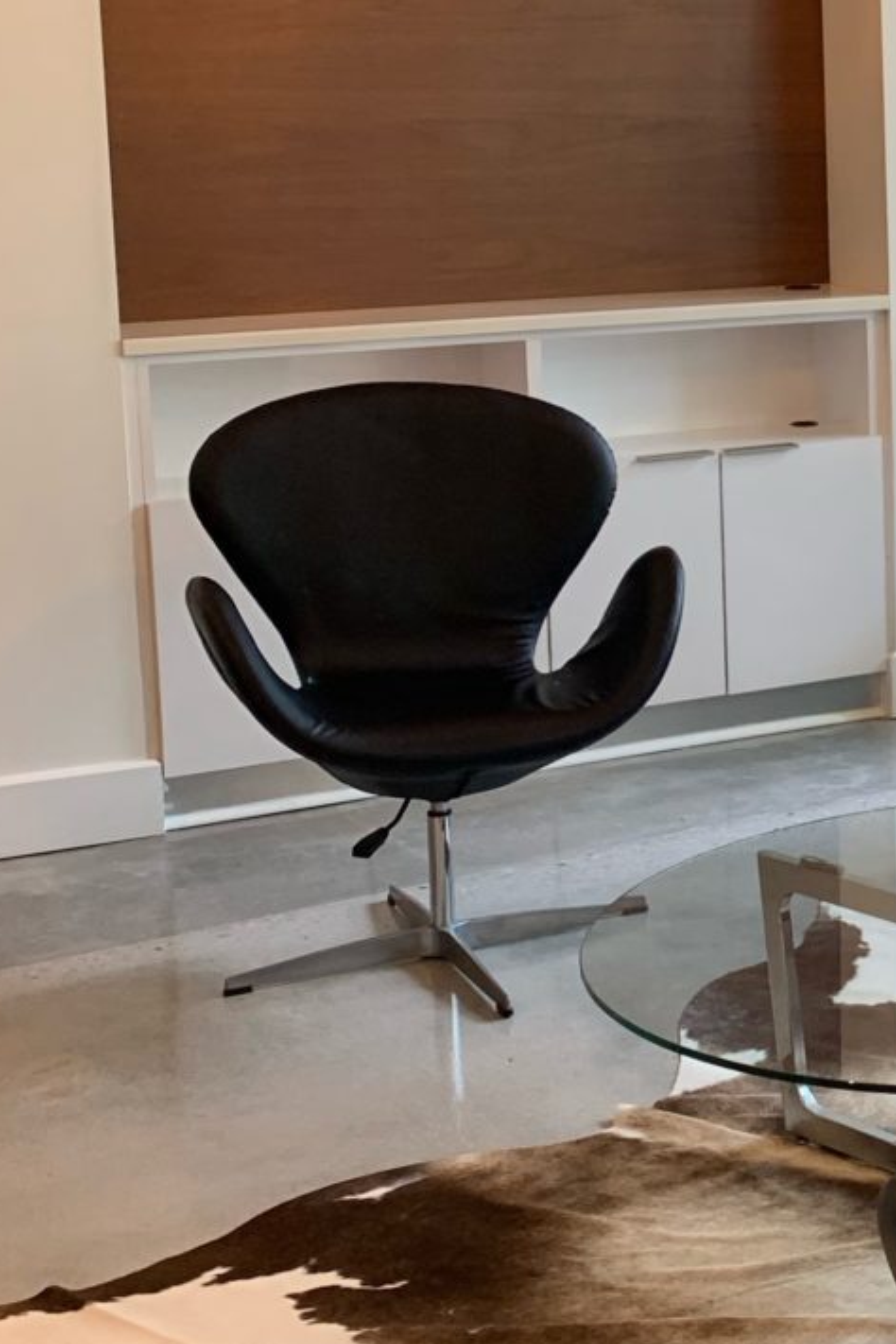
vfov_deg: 27.5
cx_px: 1287
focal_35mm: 73
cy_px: 420
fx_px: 2725
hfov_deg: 17.1
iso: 80
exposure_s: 1/60
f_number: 1.8
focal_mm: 4.25
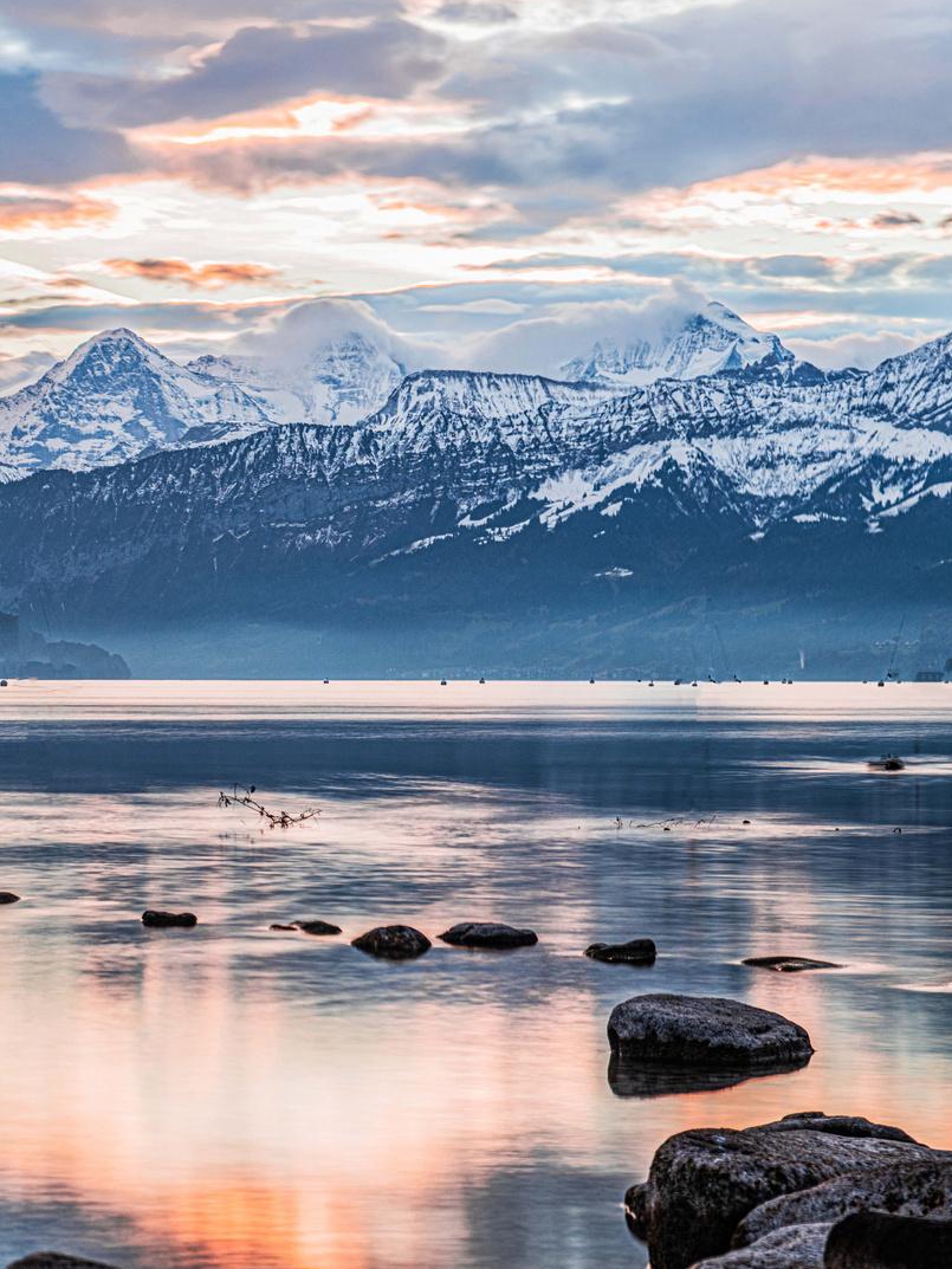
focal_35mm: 90
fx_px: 3300
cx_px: 69
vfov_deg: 21.8
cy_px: 635
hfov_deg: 16.2
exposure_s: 8
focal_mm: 62
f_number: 8
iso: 64
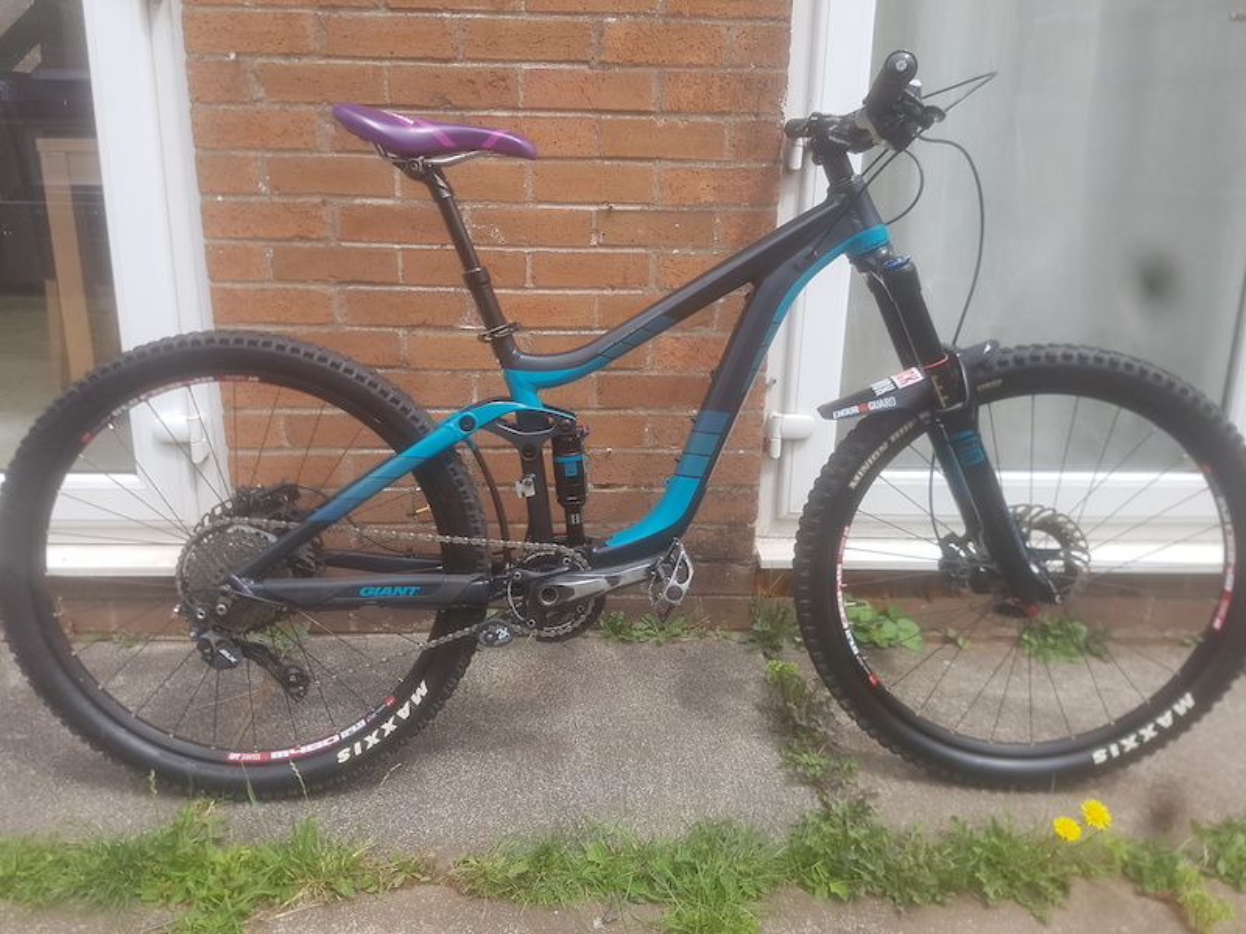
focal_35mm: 26
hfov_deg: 67.3
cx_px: 623
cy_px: 467
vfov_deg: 53.1
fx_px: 936
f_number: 1.7
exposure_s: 1/1232
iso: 50
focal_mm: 4.2
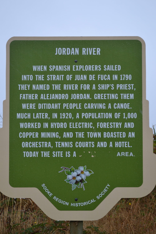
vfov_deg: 30.5
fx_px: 429
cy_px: 117
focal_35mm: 66
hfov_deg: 20.6
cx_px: 78
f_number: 5.6
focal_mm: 44
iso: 220
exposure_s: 1/125
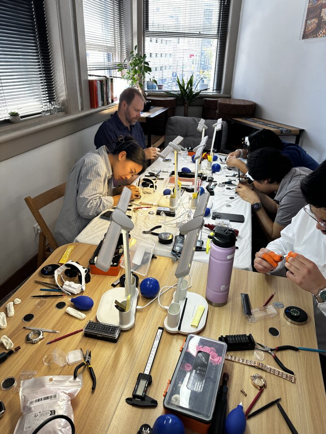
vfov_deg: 71.6
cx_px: 163
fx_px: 301
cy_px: 217
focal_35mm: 24
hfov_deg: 56.8
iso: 125
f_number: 1.78
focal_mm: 6.86
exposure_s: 1/121
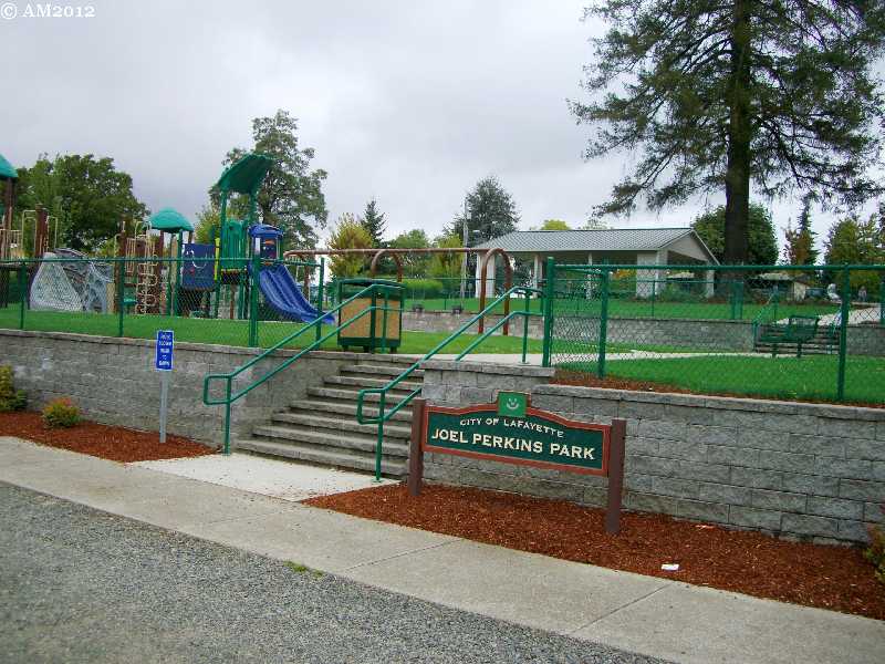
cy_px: 332
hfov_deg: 49.0
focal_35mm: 38
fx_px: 972
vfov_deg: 37.7
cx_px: 442
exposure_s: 1/200
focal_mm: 7.9
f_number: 2.8
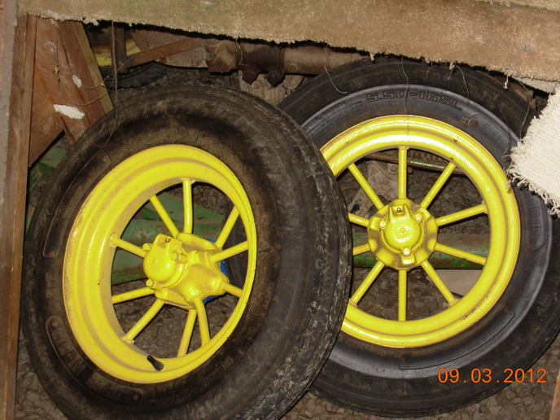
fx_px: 1132
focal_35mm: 70
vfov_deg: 21.0
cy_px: 210
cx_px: 280
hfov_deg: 27.8
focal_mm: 11.5
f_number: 3.5
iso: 87
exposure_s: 1/78.3
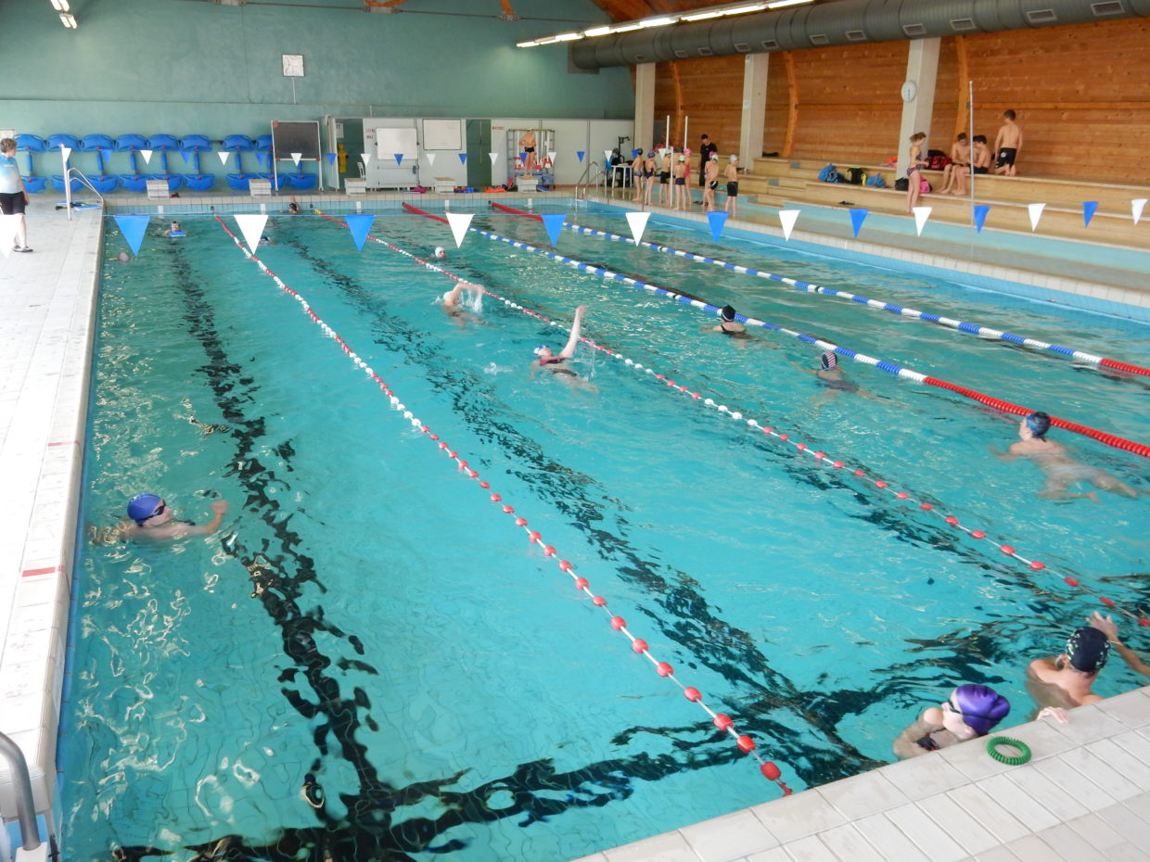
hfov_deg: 60.0
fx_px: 997
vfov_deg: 46.8
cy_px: 431
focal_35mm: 30
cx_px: 575
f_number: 4.2
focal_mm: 5.4
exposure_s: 1/30
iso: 180
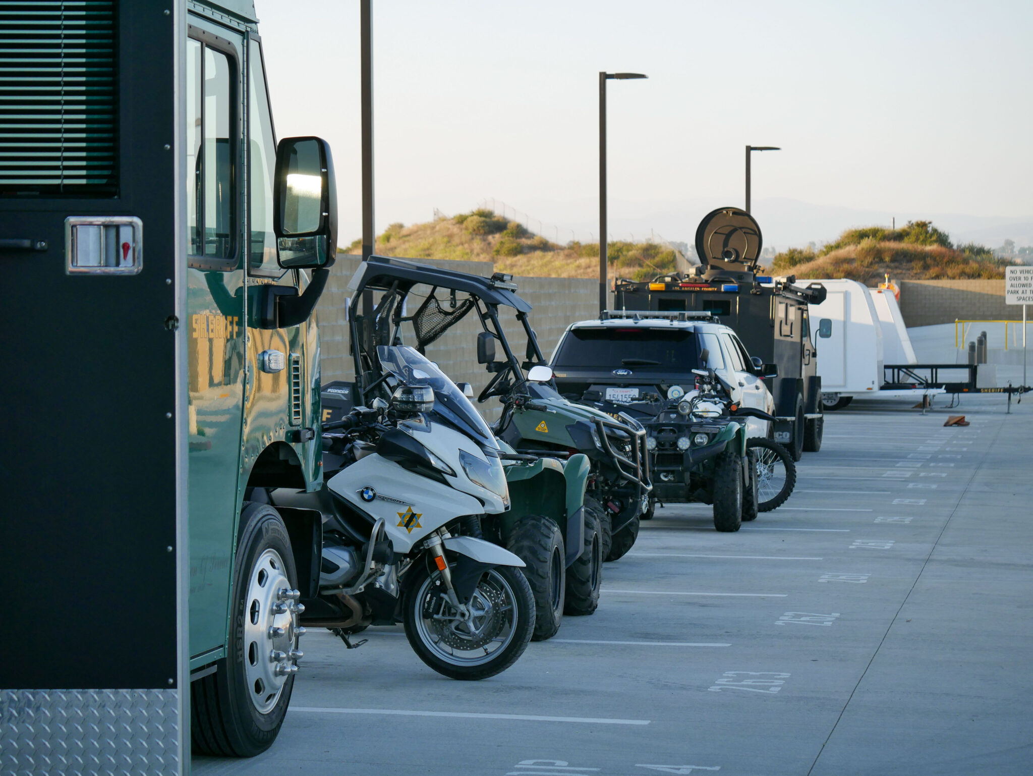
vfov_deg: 16.4
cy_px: 388
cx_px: 516
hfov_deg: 21.8
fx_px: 2687
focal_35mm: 90
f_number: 5
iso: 200
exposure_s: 1/250
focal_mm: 45
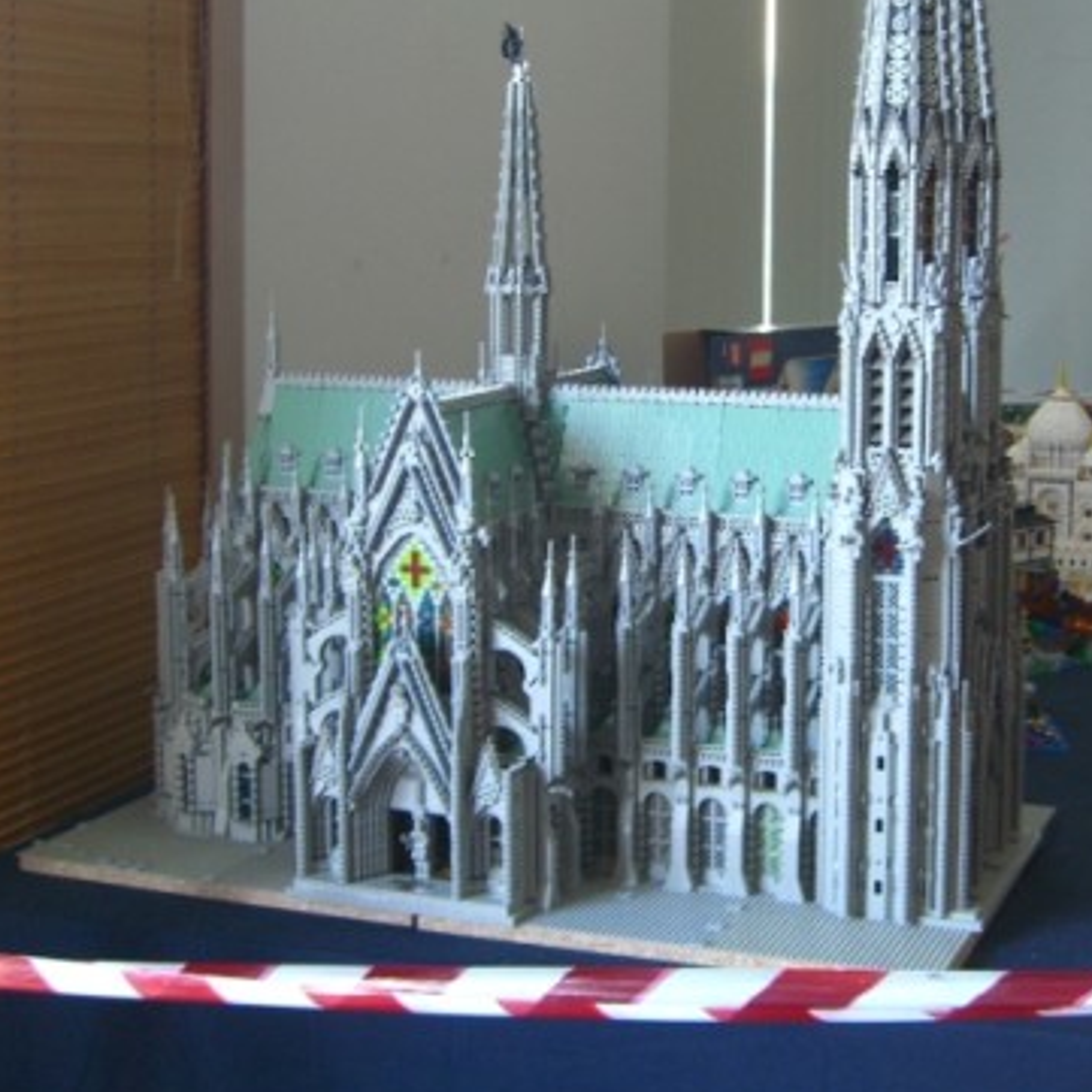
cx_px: 699
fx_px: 2141
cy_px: 413
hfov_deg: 28.5
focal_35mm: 60
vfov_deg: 28.5
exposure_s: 1/15
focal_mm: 7.9
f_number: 2.8
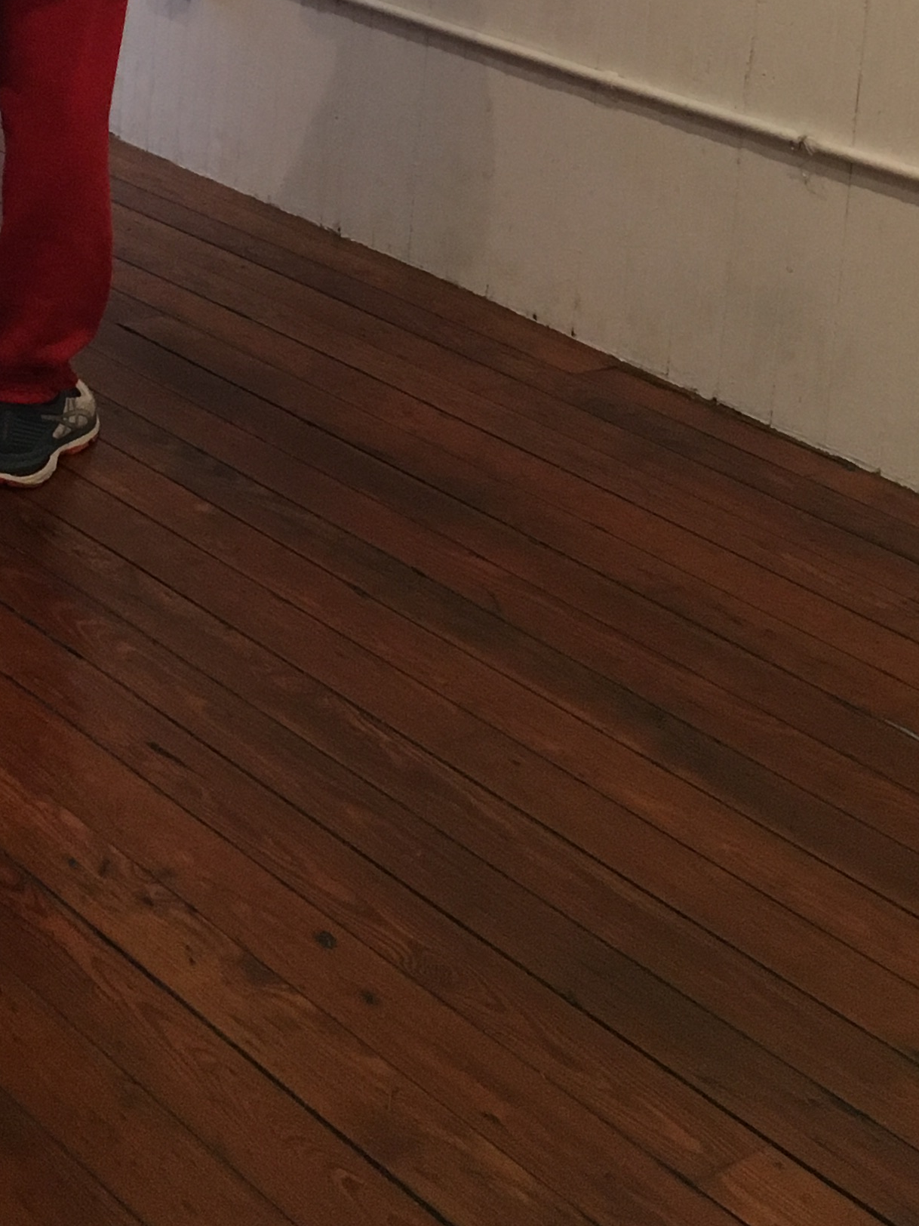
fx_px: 2549
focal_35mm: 72
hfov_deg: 20.2
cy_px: -271
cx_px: 181
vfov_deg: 24.3
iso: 125
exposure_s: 1/30
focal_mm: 4.15
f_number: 2.2
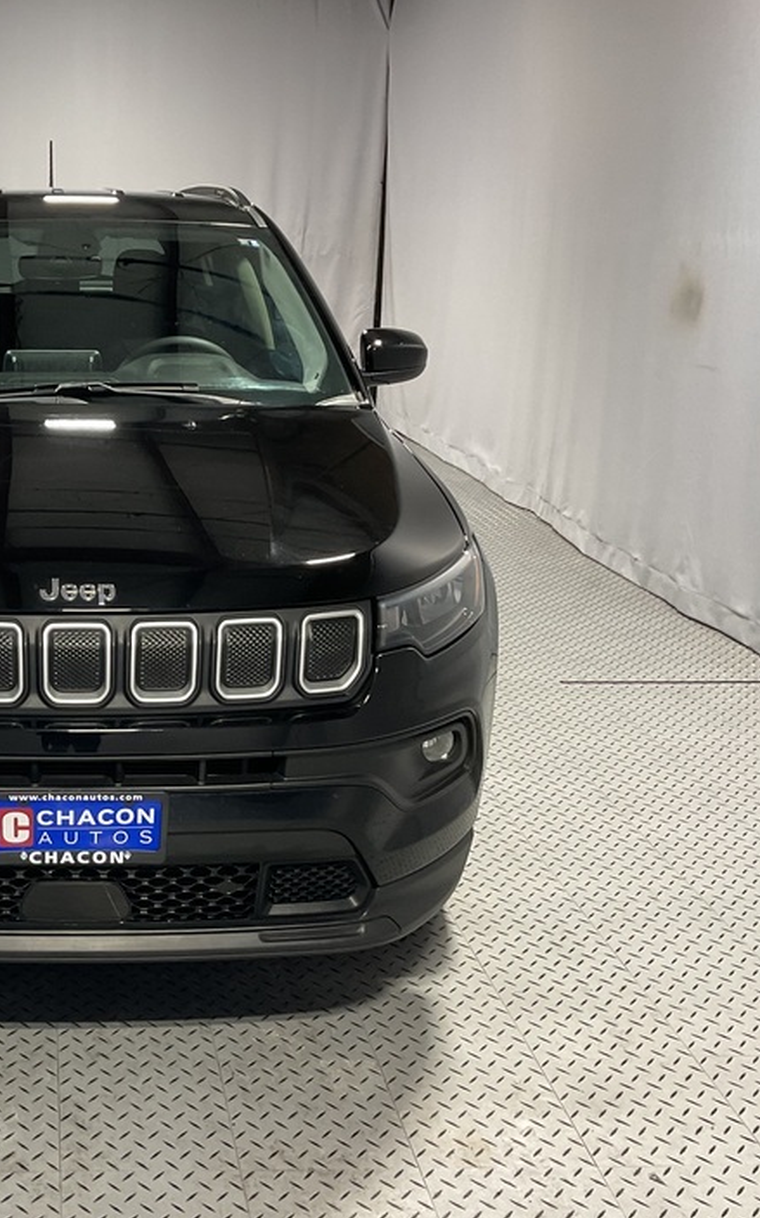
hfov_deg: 29.2
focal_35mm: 42
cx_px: 64
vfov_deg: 47.2
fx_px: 1393
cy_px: 605
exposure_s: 1/60
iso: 50
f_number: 1.8
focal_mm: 3
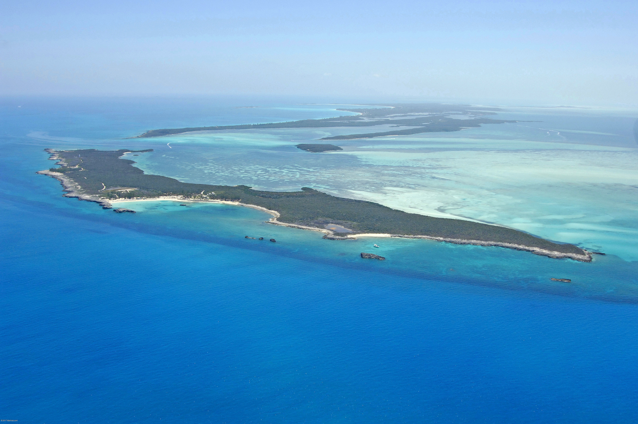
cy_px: 212
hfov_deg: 53.2
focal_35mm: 36
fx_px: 637
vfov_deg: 36.8
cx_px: 319
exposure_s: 1/1000
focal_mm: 24
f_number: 9
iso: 400
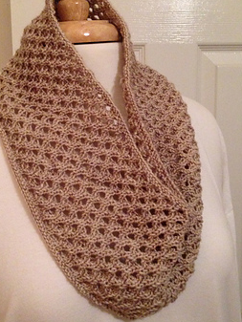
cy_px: 138
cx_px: 119
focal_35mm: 49
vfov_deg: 38.8
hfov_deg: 29.7
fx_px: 456
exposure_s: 1/15
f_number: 2.4
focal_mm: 4.12
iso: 500
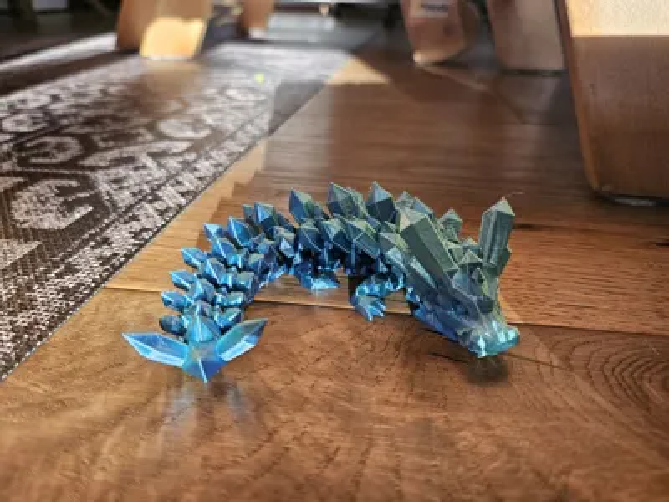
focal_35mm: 24
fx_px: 464
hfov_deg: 71.6
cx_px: 334
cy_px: 251
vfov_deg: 56.8
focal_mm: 5
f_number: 1.8
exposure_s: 1/100
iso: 250
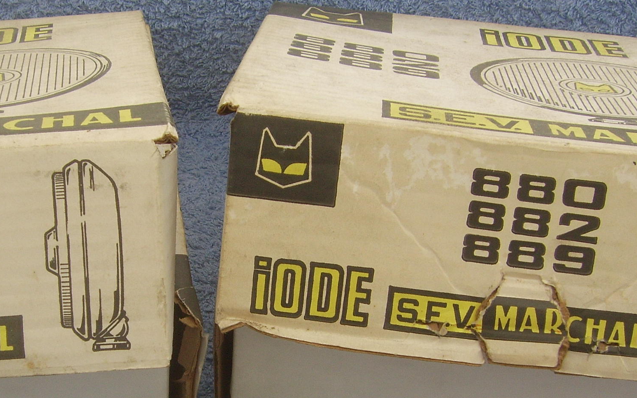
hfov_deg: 29.2
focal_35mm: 70
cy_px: 283
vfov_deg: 18.5
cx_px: 230
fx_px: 1215
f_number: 5.1
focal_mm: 7.8
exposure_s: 1/100
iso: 50
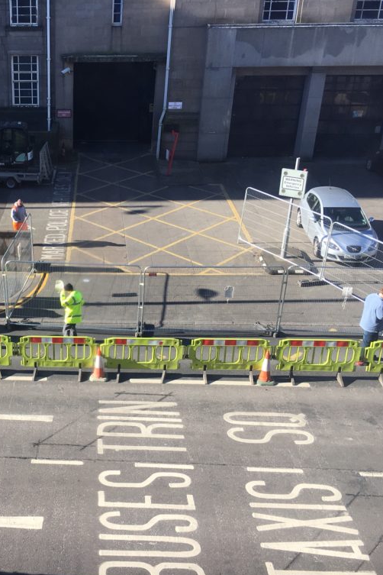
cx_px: 40
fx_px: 654
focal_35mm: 41
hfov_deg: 31.2
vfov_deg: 47.4
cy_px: 286
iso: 25
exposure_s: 1/469
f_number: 2.2
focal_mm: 4.15
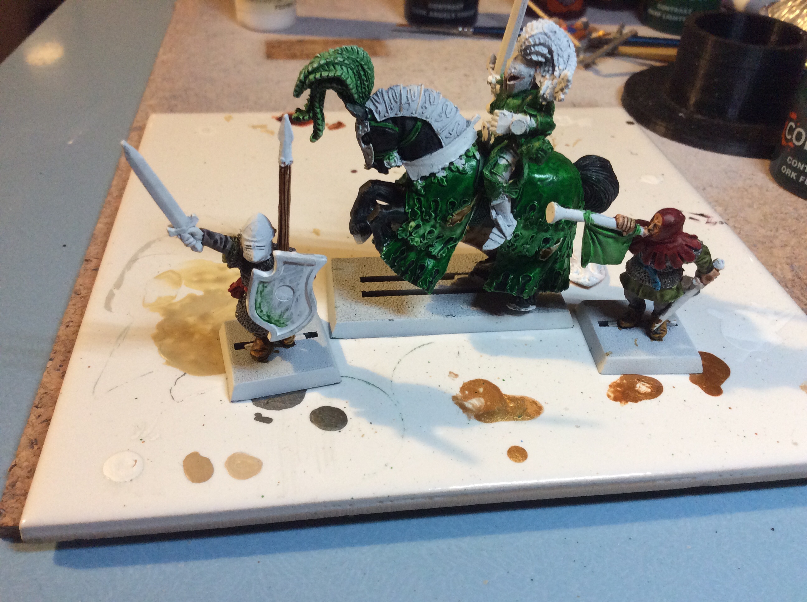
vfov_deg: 44.1
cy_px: 301
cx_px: 404
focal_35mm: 32
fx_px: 745
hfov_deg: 56.9
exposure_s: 1/25
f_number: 2.4
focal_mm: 3.3
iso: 125
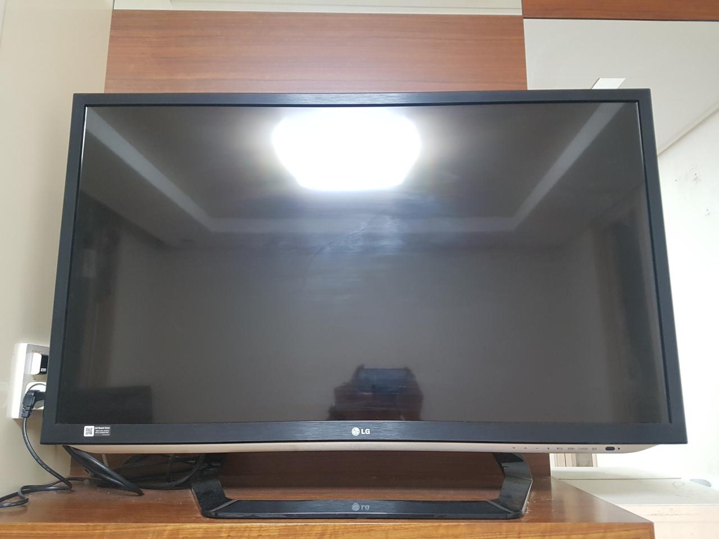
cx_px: 360
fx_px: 540
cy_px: 270
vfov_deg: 53.1
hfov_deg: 67.3
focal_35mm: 26
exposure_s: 1/13
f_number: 1.7
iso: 250
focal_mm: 4.2
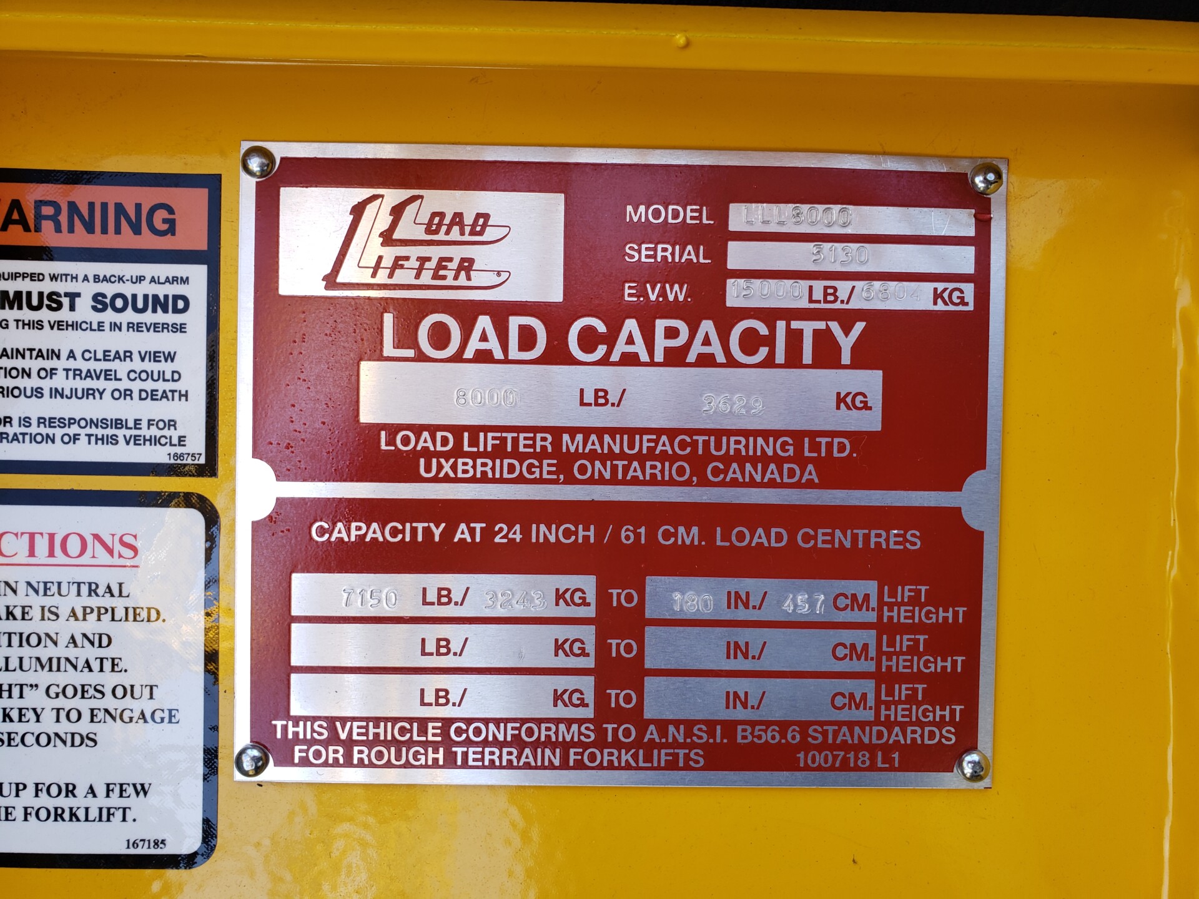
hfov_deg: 67.3
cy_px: 450
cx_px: 600
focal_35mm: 26
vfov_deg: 53.1
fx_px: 901
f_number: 2.4
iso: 100
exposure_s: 1/120
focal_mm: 4.3
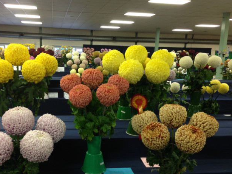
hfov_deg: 43.7
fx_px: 288
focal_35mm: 43
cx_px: 99
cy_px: 110
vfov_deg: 33.4
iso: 64
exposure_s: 1/20
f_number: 2.4
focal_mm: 4.12
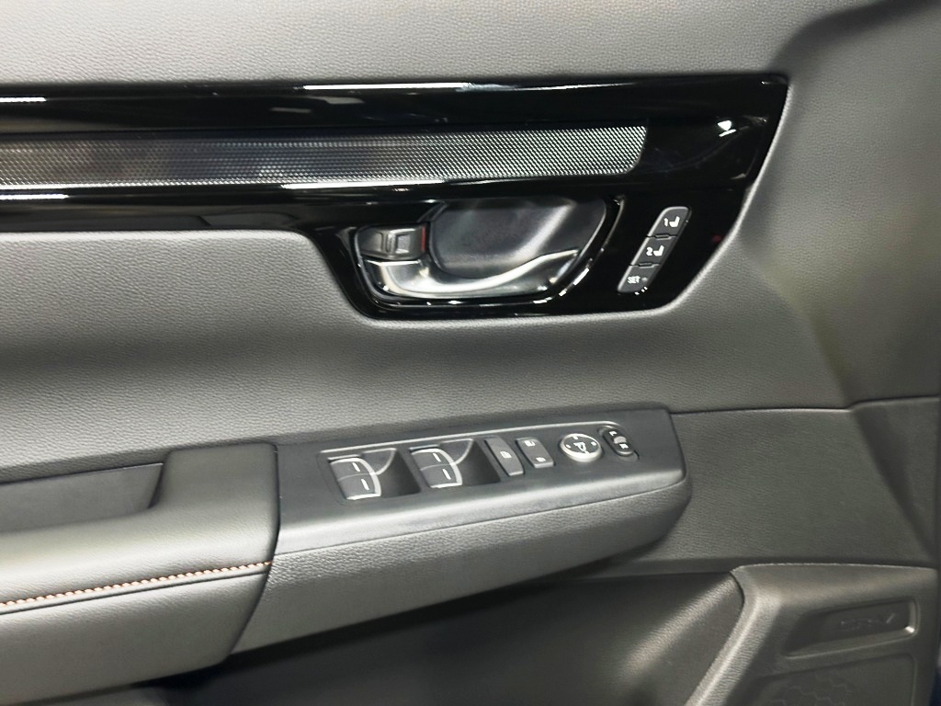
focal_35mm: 48
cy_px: 353
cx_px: 470
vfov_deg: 30.3
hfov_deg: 39.7
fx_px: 1305
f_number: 1.78
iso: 640
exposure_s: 1/30
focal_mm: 6.86
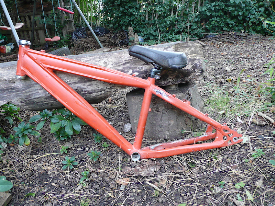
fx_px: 254
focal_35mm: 32
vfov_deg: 44.2
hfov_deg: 56.8
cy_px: 103
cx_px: 138
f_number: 3.5
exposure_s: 1/30
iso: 200
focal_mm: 5.2
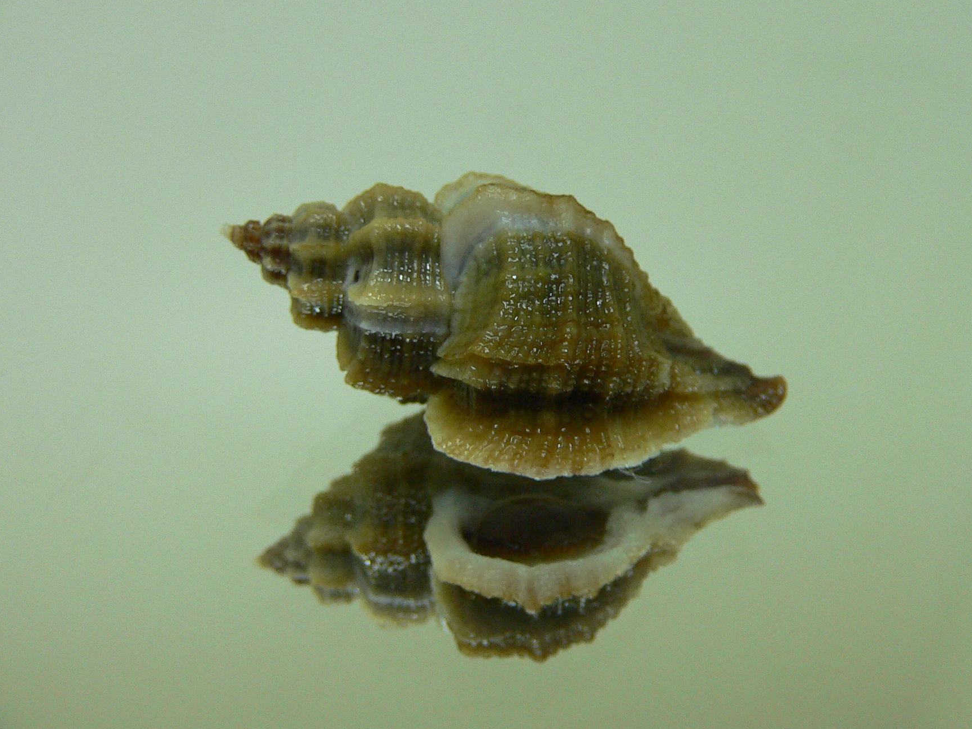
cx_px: 505
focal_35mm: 41
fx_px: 1151
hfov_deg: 45.8
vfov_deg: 35.1
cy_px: 353
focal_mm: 4.6
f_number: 2.8
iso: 150
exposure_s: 1/60
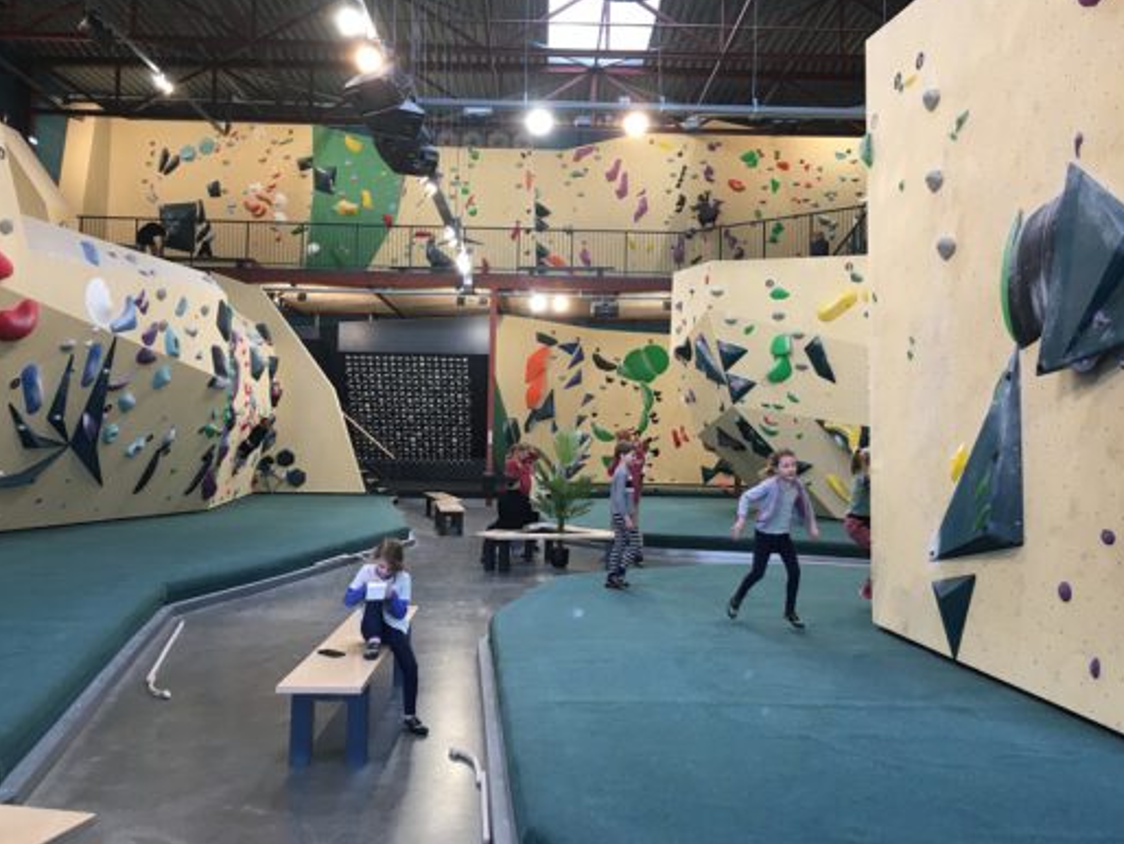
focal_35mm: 33
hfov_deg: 55.3
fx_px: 1072
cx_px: 565
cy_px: 379
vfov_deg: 42.9
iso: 40
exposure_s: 1/33
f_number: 2.2
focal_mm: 4.15
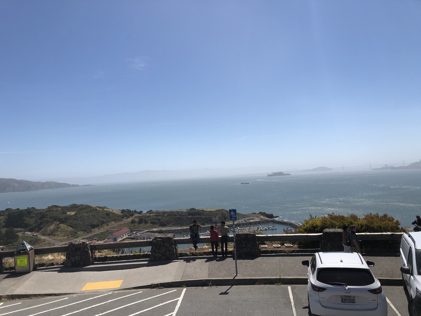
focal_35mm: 28
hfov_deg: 63.4
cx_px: 210
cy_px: 158
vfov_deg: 49.7
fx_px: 341
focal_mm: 4
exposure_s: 1/4367
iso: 20
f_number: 1.8
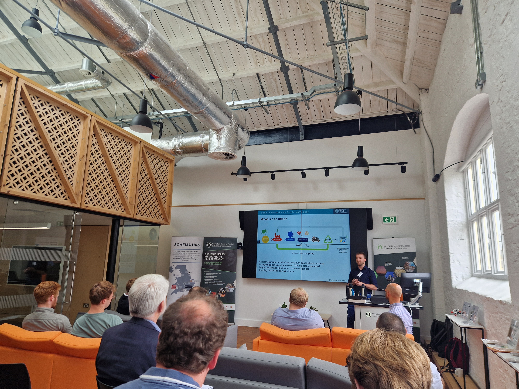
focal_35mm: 23
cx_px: 260
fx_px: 345
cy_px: 194
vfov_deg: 58.9
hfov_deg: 73.9
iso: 50
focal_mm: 5.4
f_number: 1.8
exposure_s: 1/180
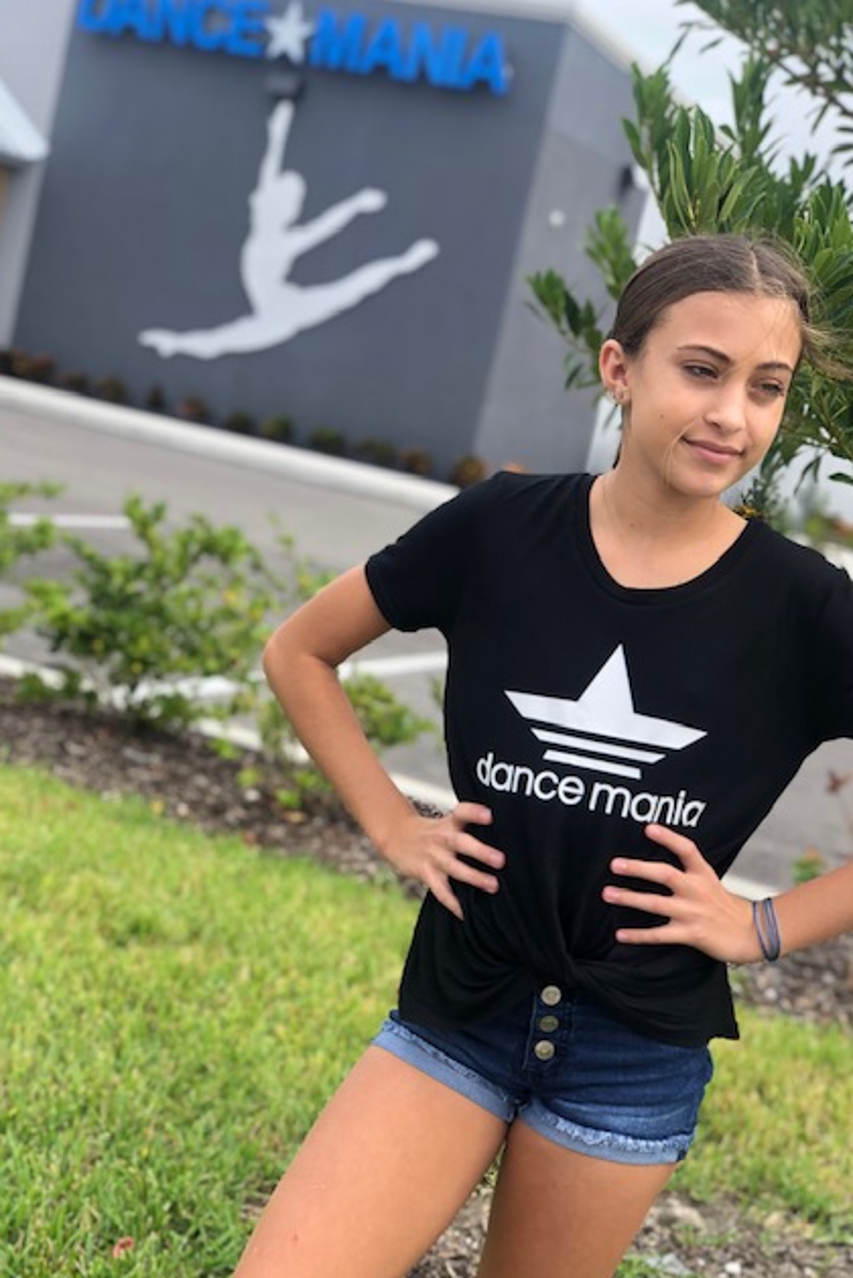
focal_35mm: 55
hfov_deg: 24.6
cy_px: 640
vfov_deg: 36.2
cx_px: 465
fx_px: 1952
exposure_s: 1/360
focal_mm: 6
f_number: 2.4
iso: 16
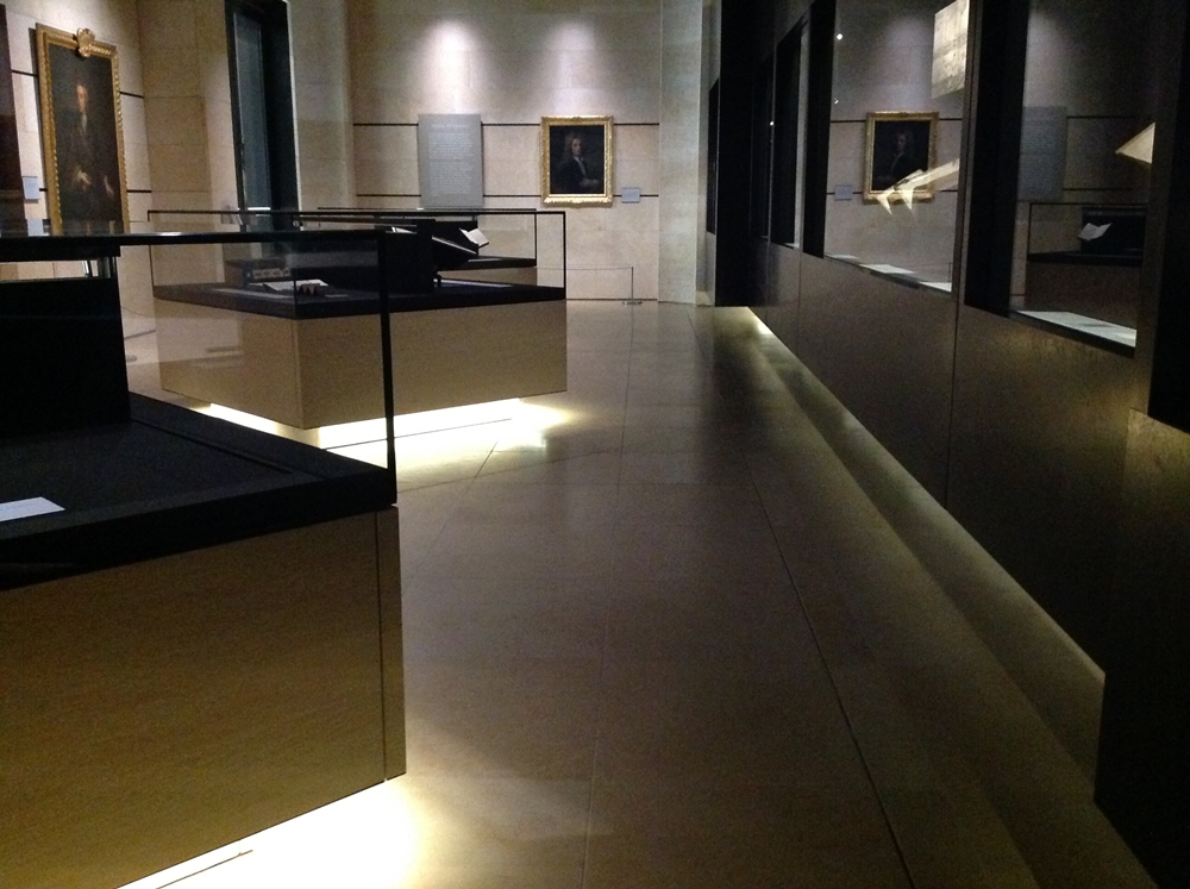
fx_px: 1201
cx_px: 595
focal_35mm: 35
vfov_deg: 40.6
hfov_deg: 52.7
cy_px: 444
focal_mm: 4.28
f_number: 2.4
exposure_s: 1/15
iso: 800
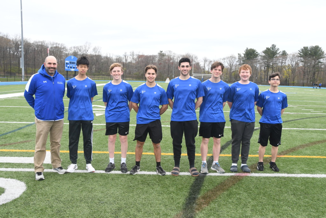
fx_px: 299
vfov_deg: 40.0
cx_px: 163
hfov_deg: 57.2
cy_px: 109
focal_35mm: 33
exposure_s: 1/250
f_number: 11
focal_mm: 22
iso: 800
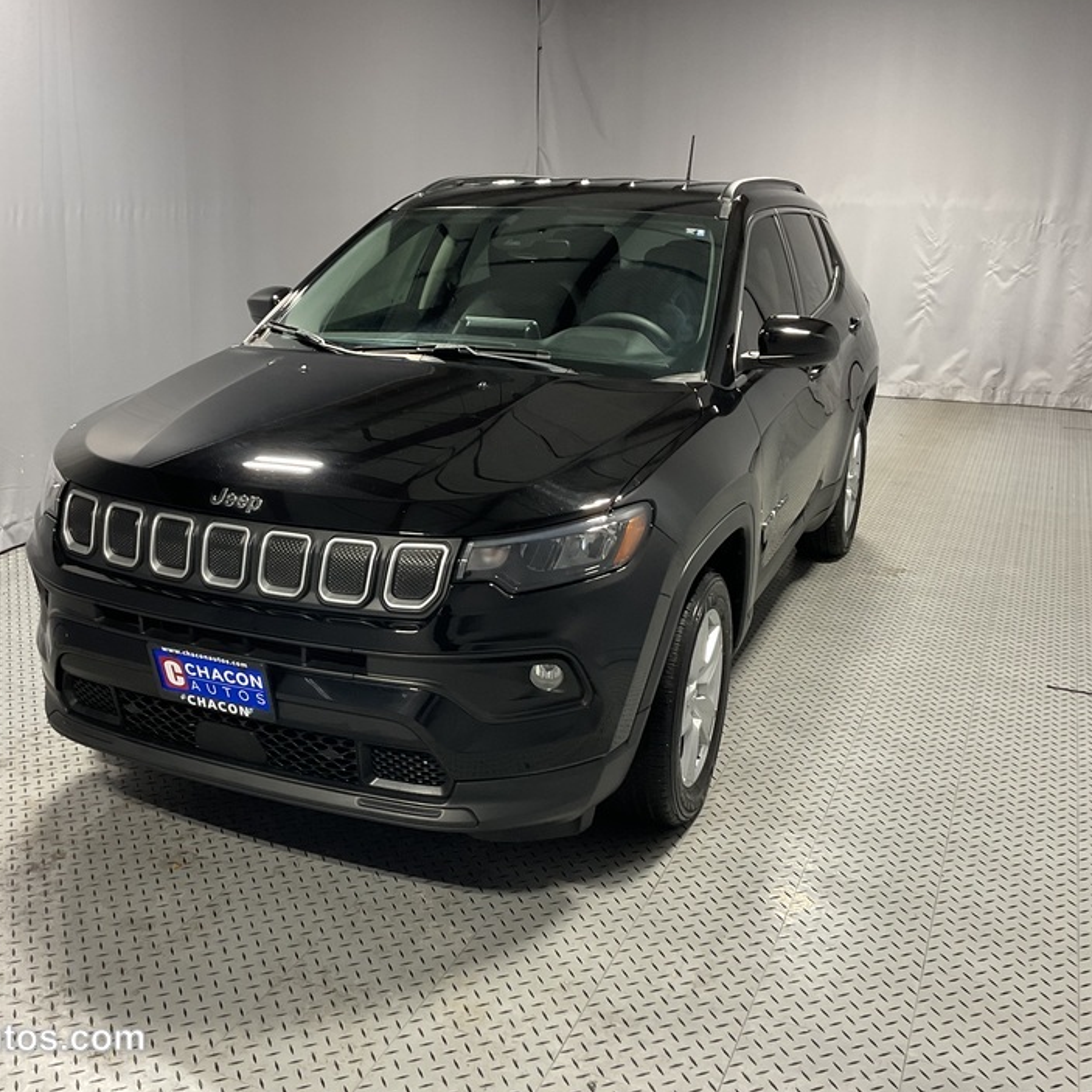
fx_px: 1249
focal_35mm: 35
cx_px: 472
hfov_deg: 47.1
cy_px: 555
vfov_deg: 47.2
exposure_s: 1/60
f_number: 1.8
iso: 50
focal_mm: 3
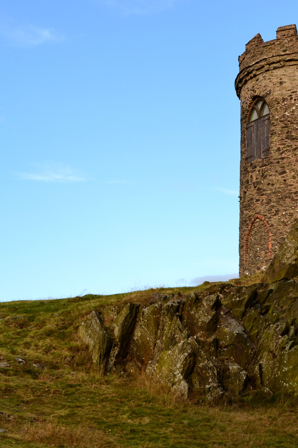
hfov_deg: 20.3
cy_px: 226
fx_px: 795
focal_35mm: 64
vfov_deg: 31.4
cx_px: 320
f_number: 9
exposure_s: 1/125
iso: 400
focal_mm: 28
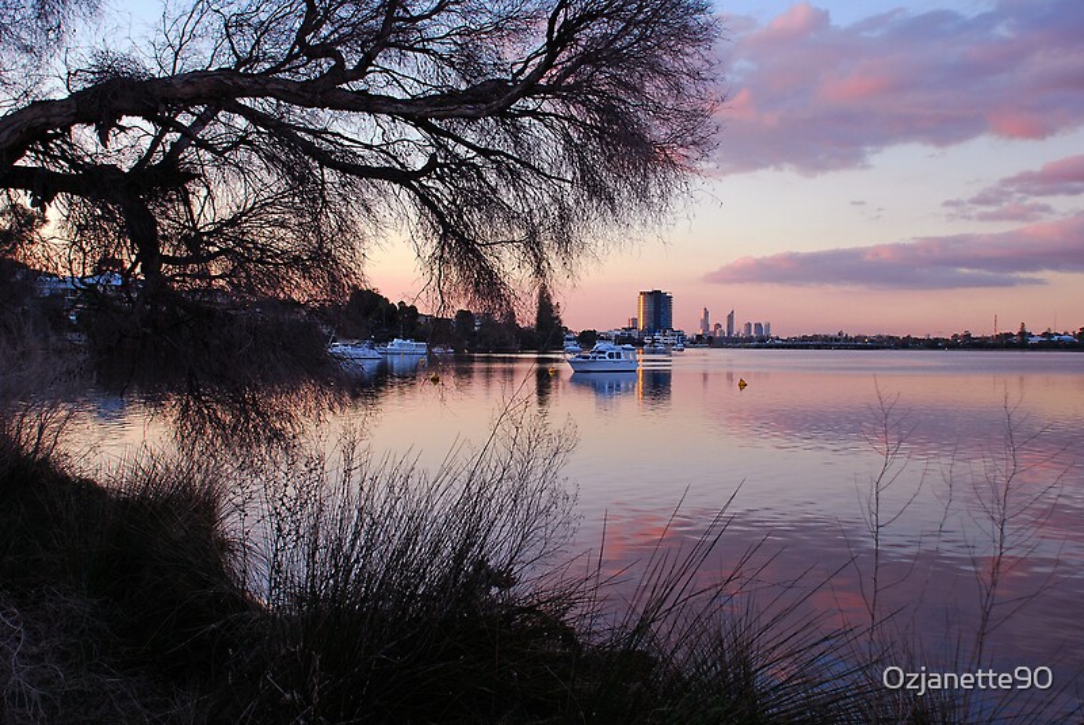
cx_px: 542
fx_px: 1175
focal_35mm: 39
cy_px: 362
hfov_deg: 49.5
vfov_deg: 34.3
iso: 200
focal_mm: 26
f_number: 6.7
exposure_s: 1/45
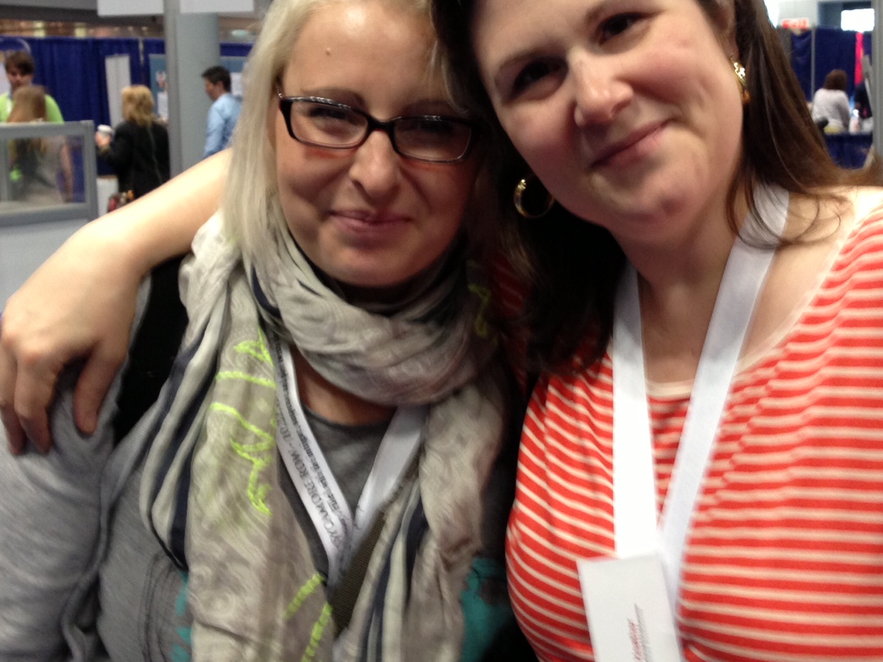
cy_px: 210
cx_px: 488
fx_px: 1326
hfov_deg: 36.8
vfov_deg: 27.8
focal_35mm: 52
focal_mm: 4.13
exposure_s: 1/20
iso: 125
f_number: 2.4
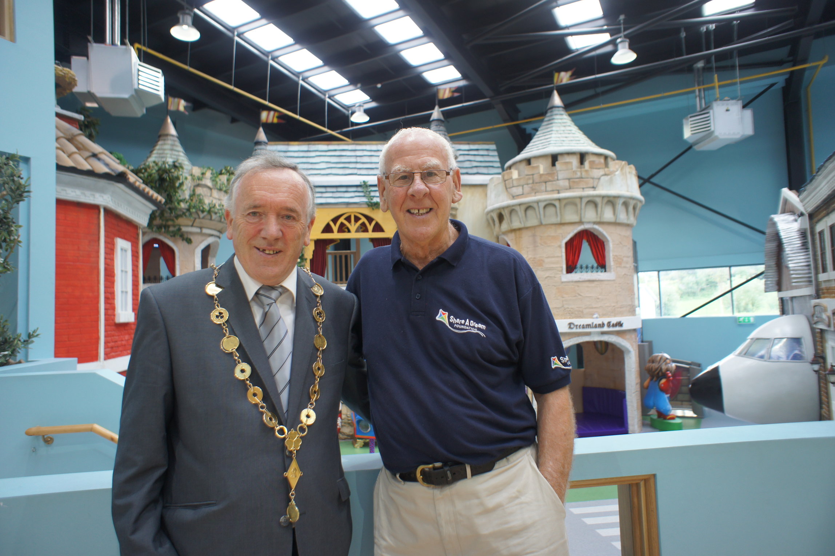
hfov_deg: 73.8
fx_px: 556
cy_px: 278
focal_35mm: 24
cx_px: 418
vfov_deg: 53.1
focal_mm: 16
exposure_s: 1/60
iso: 200
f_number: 3.2
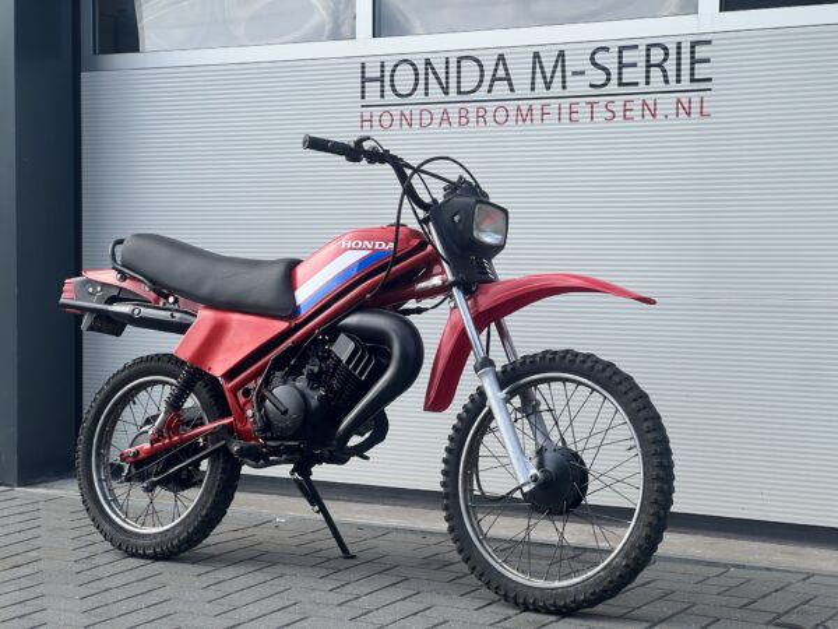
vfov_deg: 19.1
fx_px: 1864
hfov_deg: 25.3
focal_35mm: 77
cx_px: 419
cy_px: 314
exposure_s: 1/322
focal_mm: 9
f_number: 2.8
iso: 32
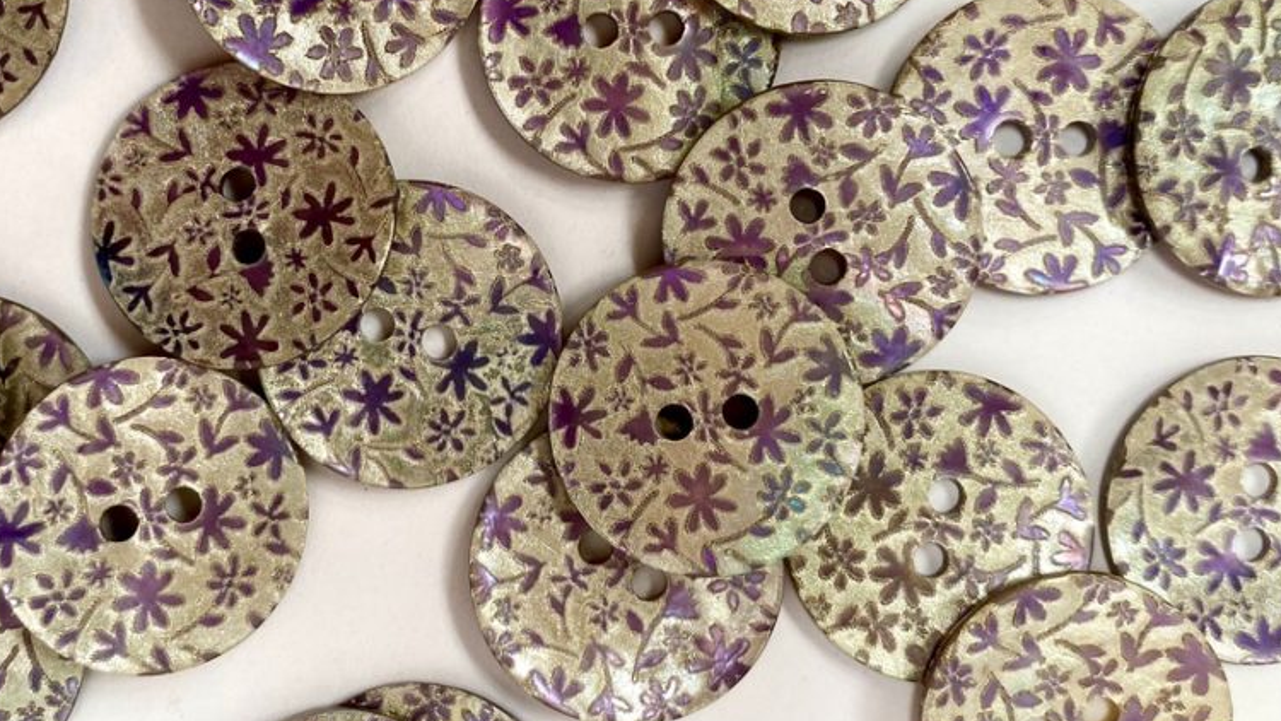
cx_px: 634
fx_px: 985
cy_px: 330
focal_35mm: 29
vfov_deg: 40.2
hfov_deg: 66.1
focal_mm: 4.25
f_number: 1.8
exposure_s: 1/121
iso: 50
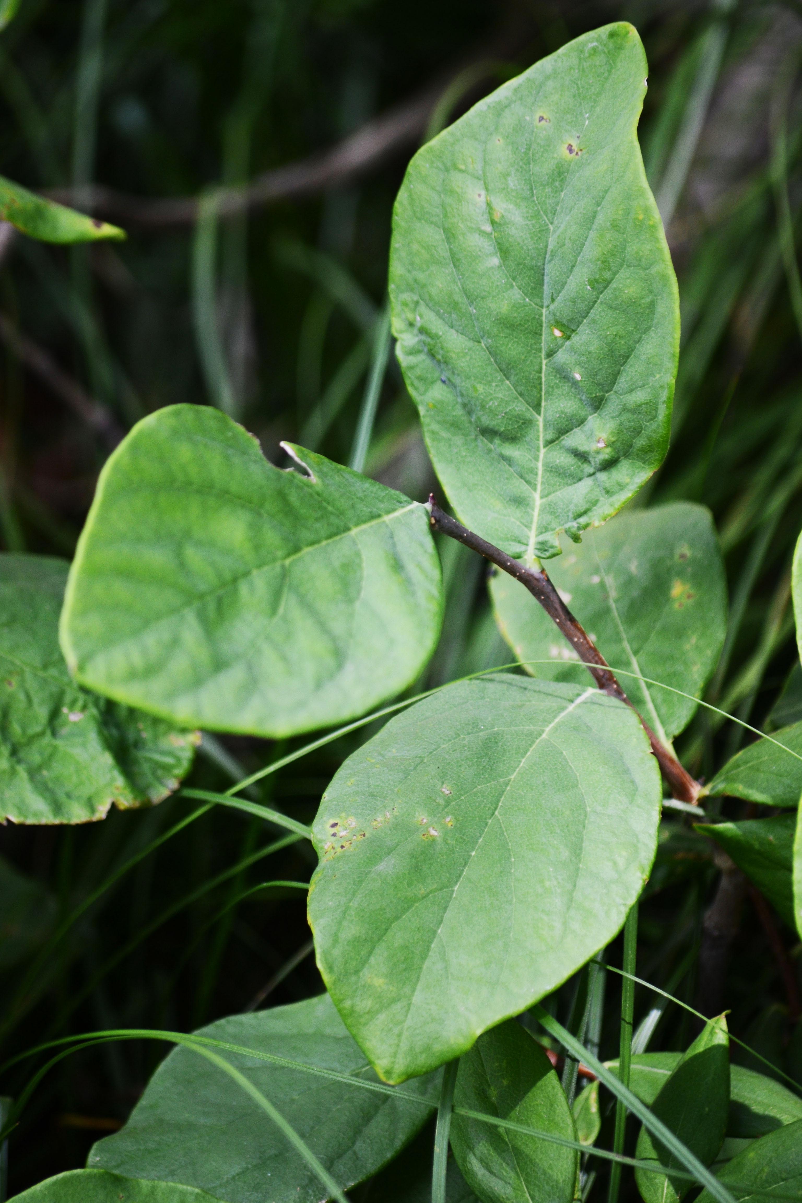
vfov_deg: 6.9
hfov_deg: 4.6
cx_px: 401
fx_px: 10024
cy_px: 602
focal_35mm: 300
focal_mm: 200
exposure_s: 1/160
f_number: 5.6
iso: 200
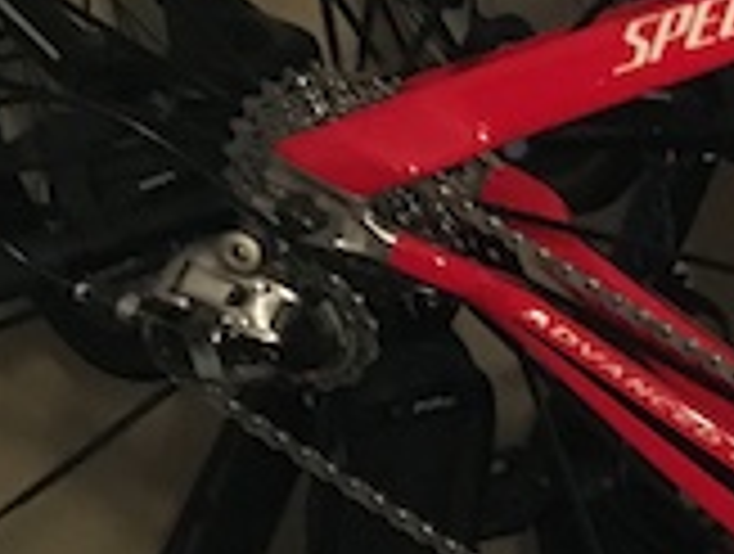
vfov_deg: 10.4
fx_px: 3018
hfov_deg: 12.3
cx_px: 1454
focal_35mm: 142
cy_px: 563
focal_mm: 4.15
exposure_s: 1/15
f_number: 2.2
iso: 400
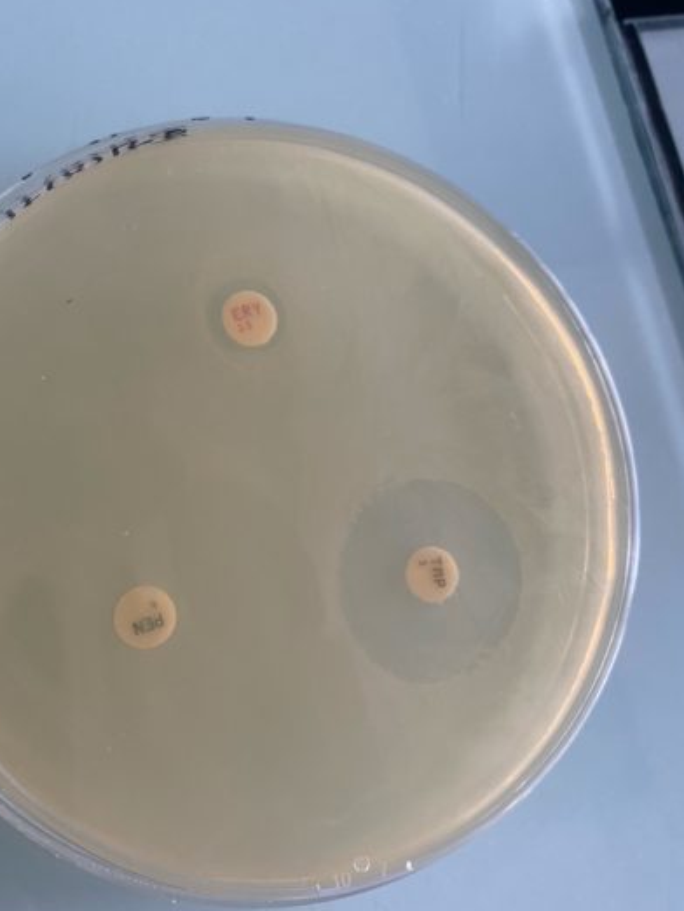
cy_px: 491
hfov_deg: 41.7
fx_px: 895
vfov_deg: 53.9
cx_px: 279
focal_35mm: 34
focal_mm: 4.25
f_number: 1.8
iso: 125
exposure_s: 1/67
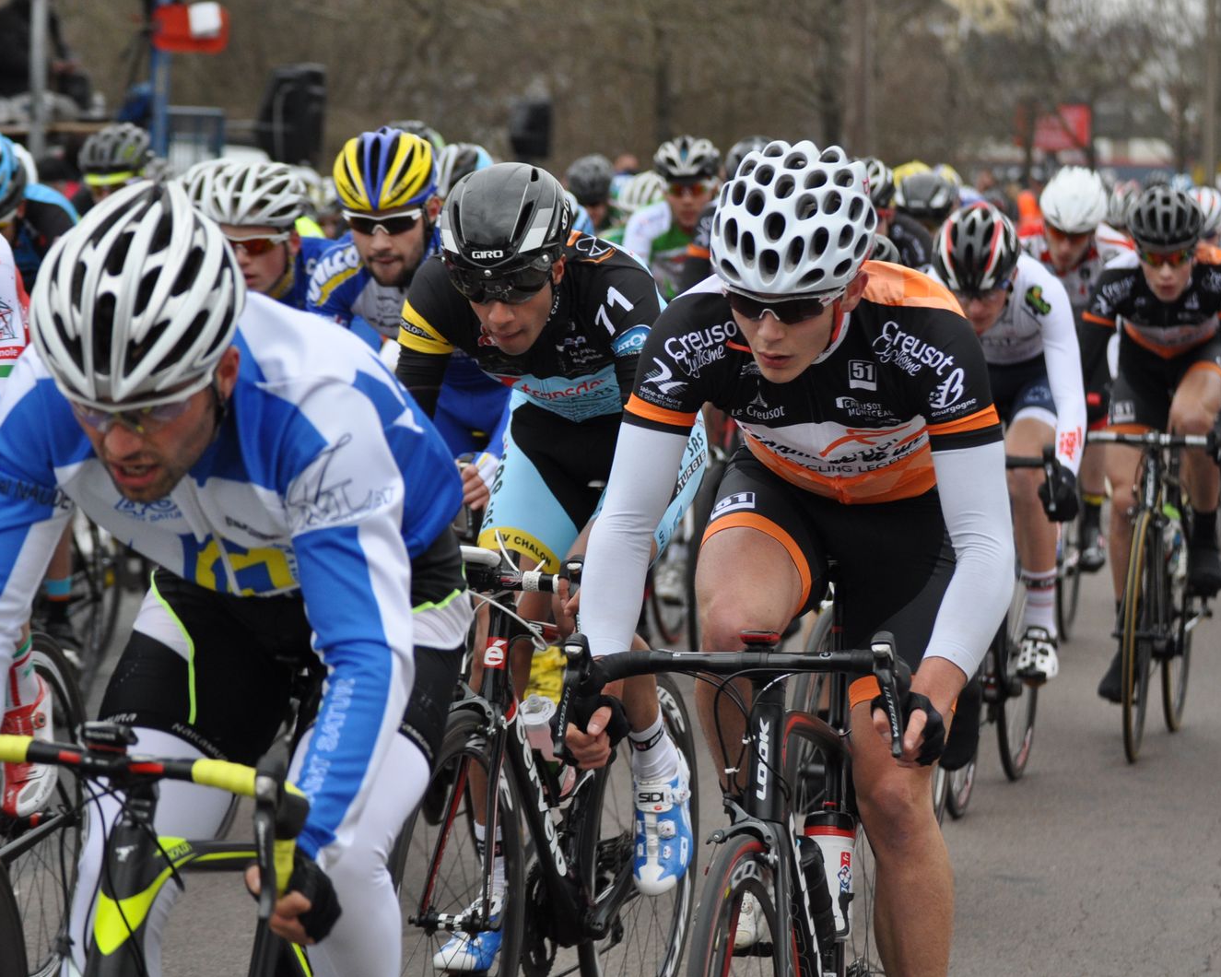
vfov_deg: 10.6
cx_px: 560
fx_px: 5276
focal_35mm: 146
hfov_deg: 13.2
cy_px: 489
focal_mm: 86
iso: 640
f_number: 4.2
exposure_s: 1/1000
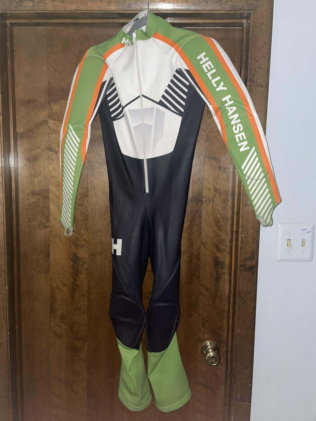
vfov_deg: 65.3
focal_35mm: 27
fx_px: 329
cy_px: 204
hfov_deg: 51.3
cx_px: 152
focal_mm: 4.2
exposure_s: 1/4
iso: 32
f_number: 1.6
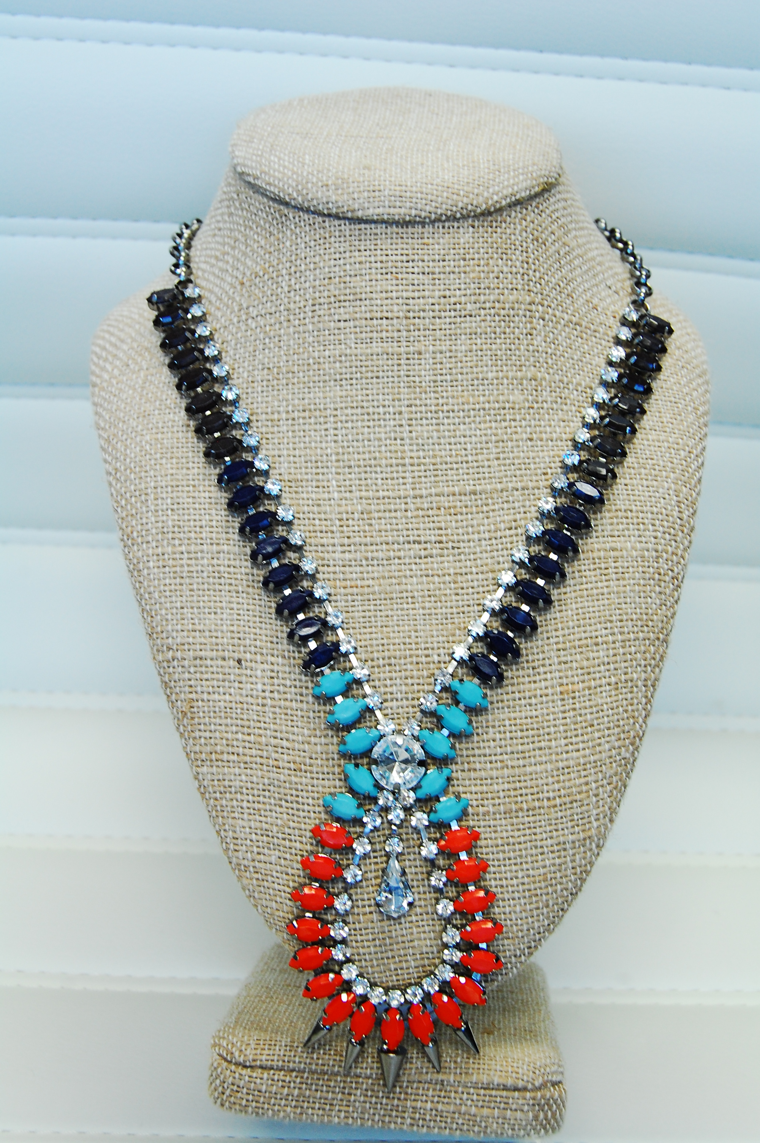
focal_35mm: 48
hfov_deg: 28.0
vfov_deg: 41.1
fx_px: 1523
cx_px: 380
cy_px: 572
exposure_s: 1/25
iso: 800
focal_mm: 32
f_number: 9
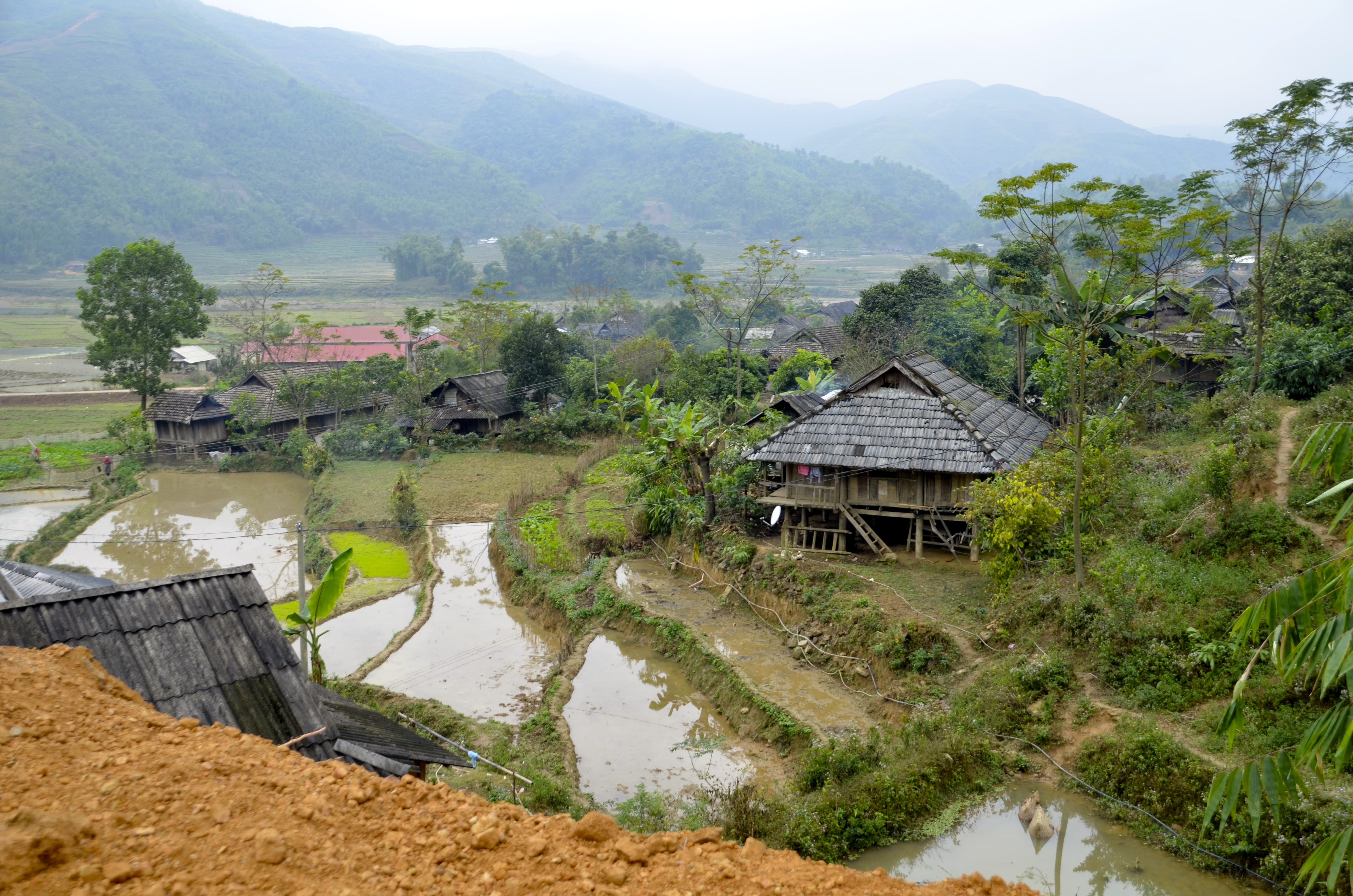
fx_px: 1406
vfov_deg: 35.3
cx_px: 676
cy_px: 448
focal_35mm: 38
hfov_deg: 51.4
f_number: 6.3
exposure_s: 1/160
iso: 200
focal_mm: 25
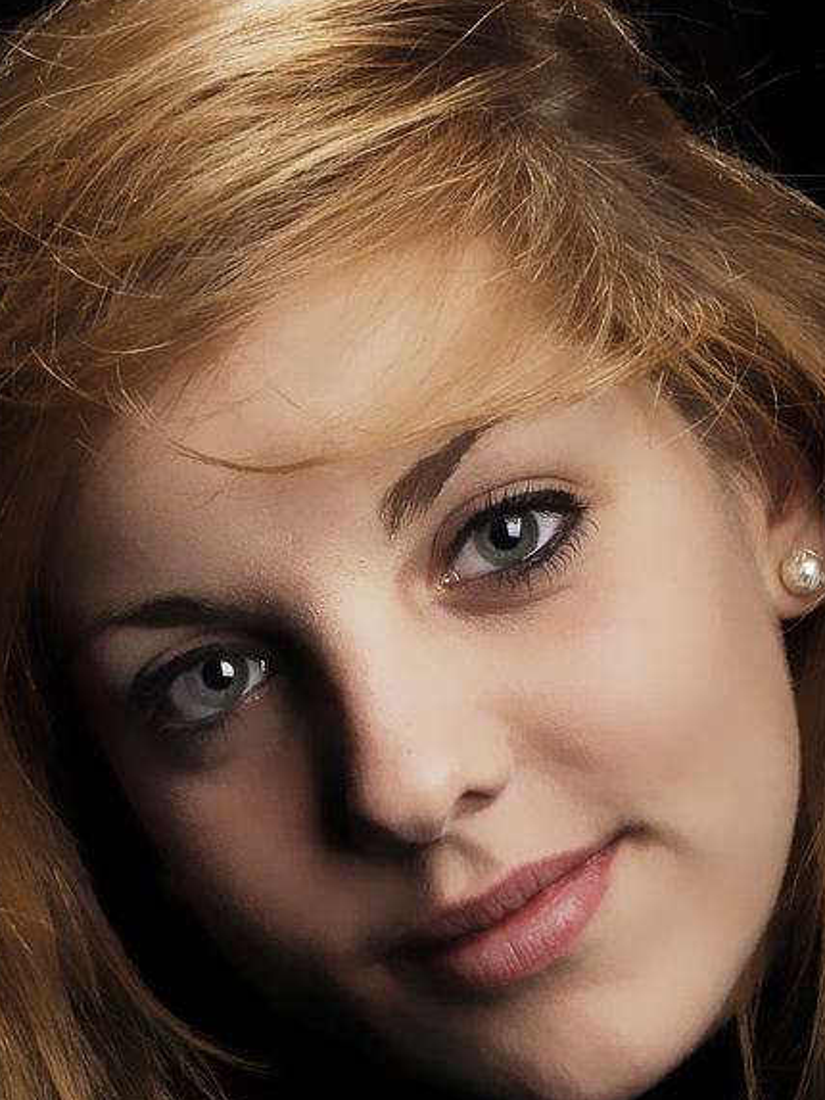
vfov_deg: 14.5
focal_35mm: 136
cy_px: 703
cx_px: 404
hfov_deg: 10.9
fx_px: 4320
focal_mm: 50
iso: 160
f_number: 22
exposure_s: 1/250
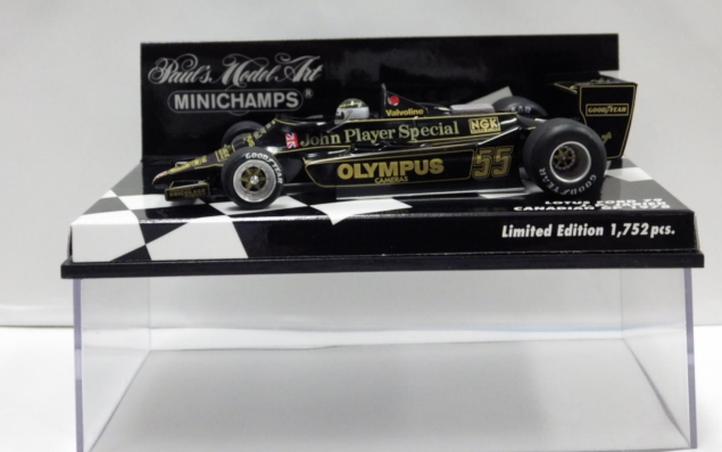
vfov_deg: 20.6
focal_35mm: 63
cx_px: 359
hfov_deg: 32.5
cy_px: 230
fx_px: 1240
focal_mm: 10.7
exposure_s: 1/60
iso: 640
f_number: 4
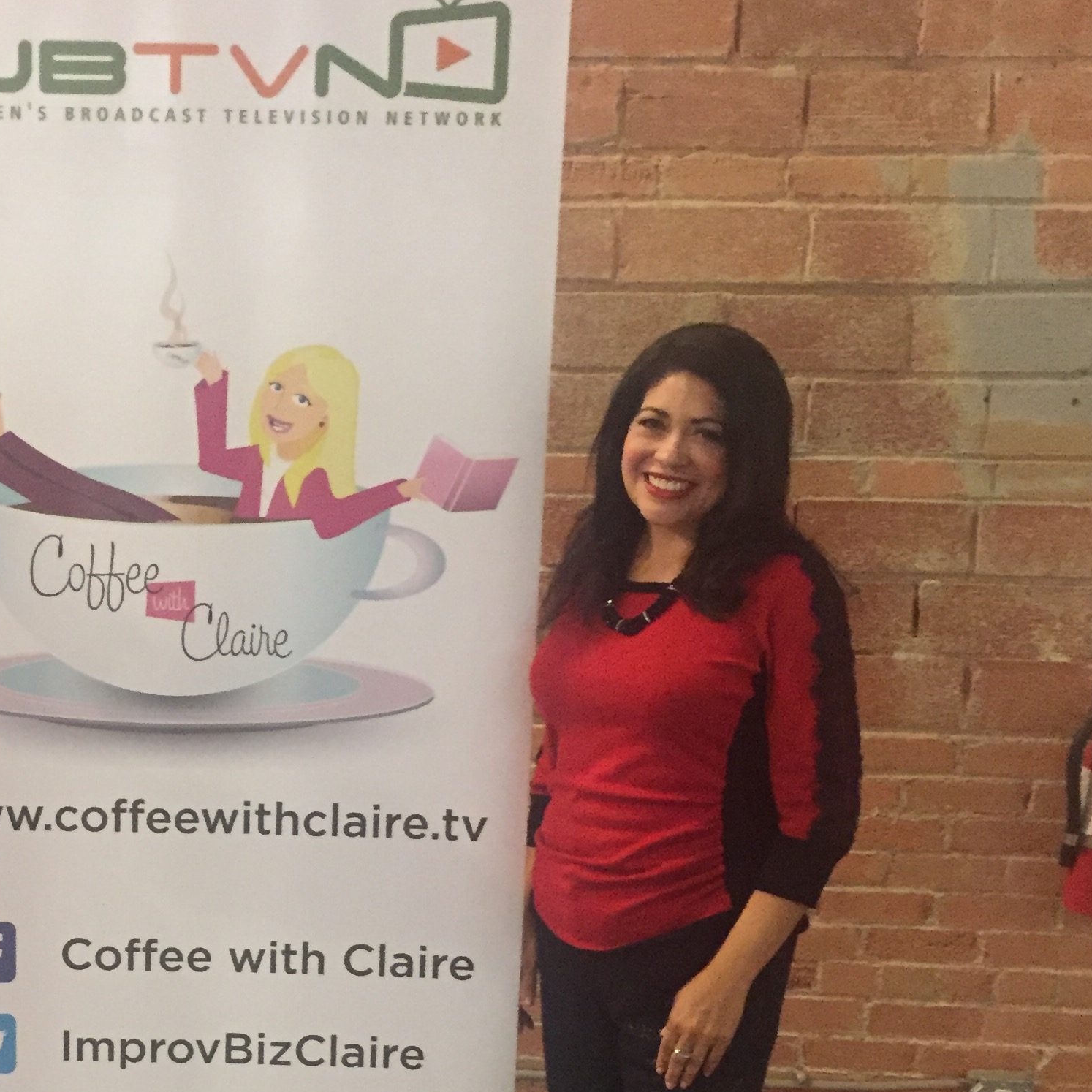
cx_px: 212
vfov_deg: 30.2
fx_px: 1999
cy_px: 770
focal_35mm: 56
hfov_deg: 29.8
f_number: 2.2
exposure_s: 1/15
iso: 320
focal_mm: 4.15
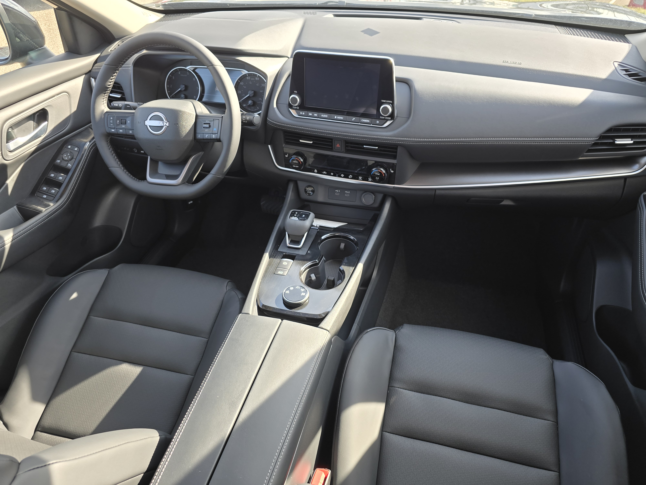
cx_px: 323
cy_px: 242
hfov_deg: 73.9
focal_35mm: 23
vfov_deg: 58.9
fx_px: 429
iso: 50
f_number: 1.7
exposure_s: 1/180
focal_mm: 6.3
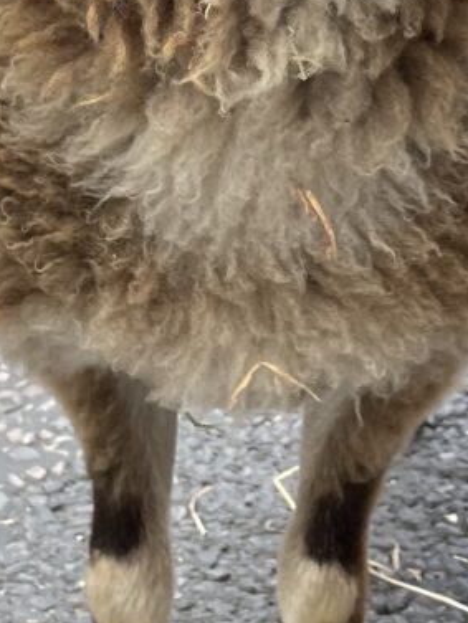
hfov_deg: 13.9
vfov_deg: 17.7
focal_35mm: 106
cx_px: 337
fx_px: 1910
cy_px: -102
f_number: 1.6
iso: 40
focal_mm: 4.2
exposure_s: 1/121
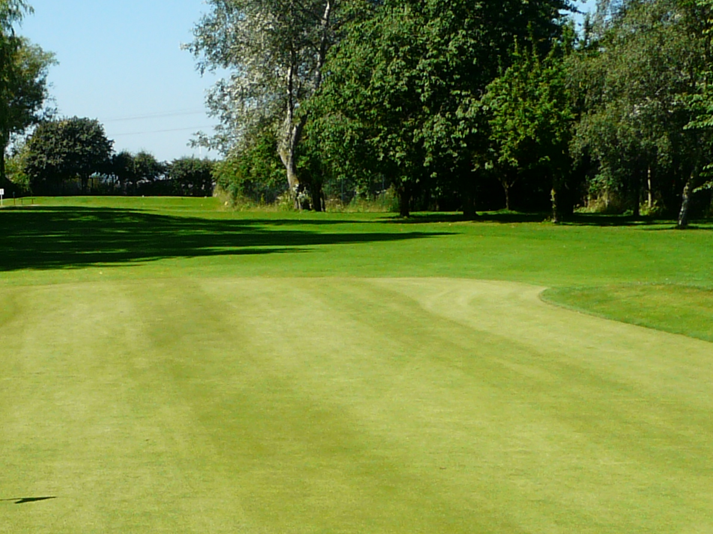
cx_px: 65
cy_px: 440
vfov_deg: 18.9
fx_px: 1586
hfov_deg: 24.6
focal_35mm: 77
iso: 100
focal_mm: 4.6
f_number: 5.6
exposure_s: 1/250
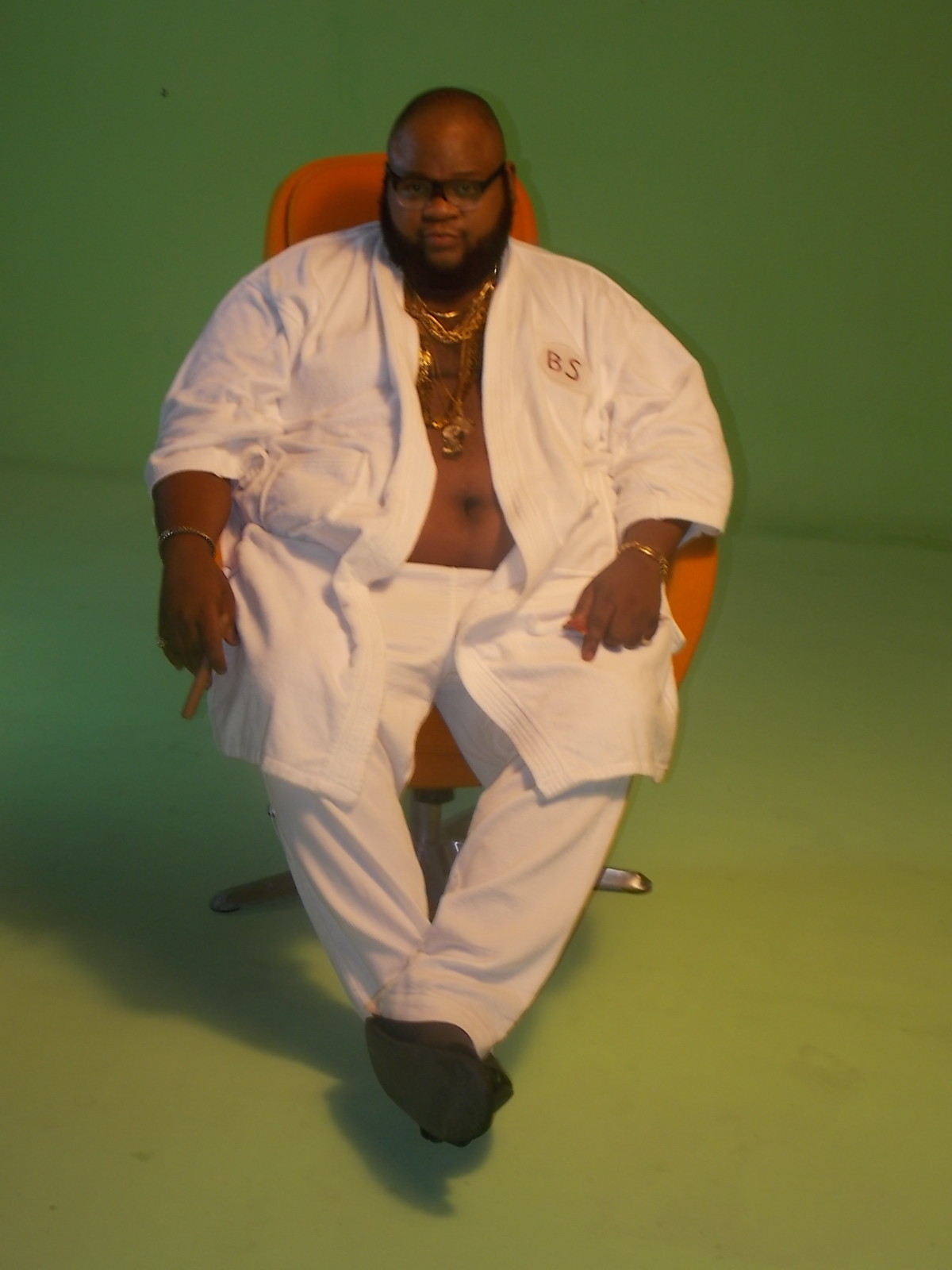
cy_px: 635
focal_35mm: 59
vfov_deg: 32.7
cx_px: 476
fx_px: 2163
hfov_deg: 24.8
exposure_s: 1/30
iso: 80
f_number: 4
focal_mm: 10.5
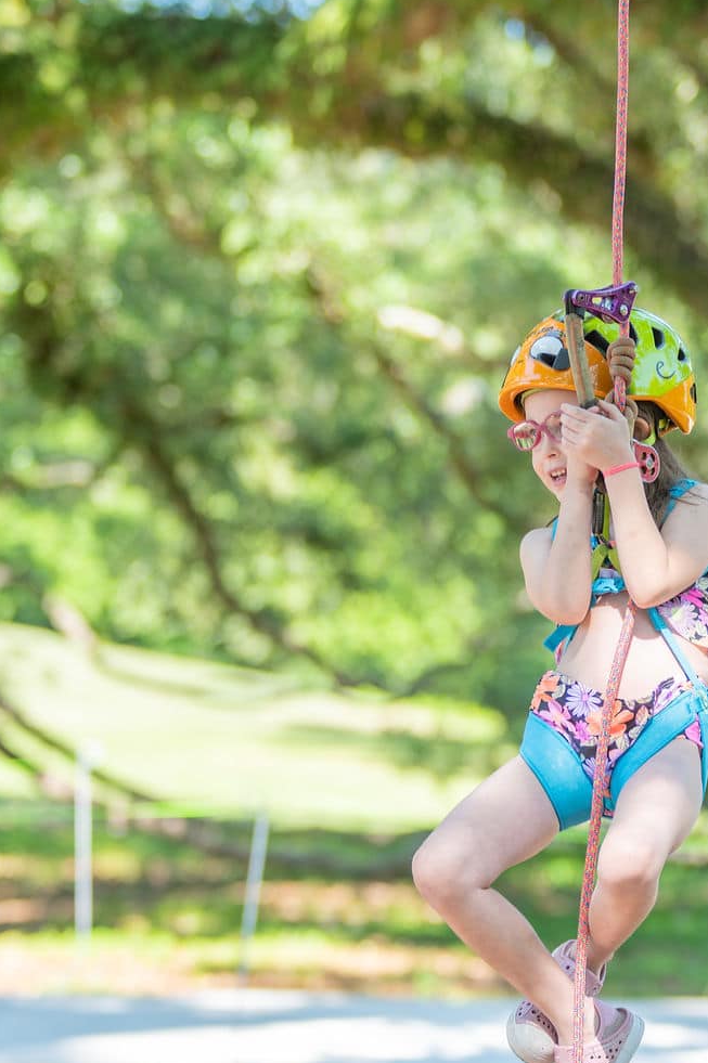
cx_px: 551
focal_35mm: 149
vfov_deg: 13.8
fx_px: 4400
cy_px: 542
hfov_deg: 9.2
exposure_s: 1/320
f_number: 3.2
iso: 125
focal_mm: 95
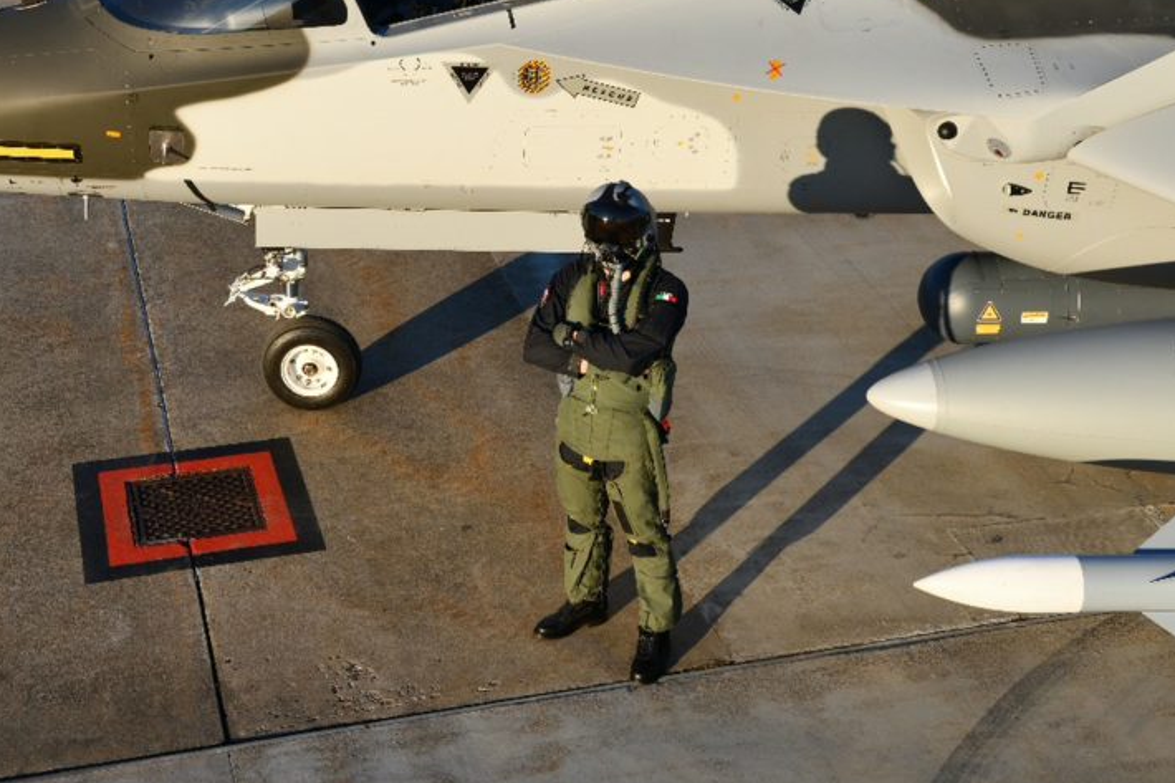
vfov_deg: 22.0
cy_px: 182
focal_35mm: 61
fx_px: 1990
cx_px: 536
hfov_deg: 32.9
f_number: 10
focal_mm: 38
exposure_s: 1/125
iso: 100
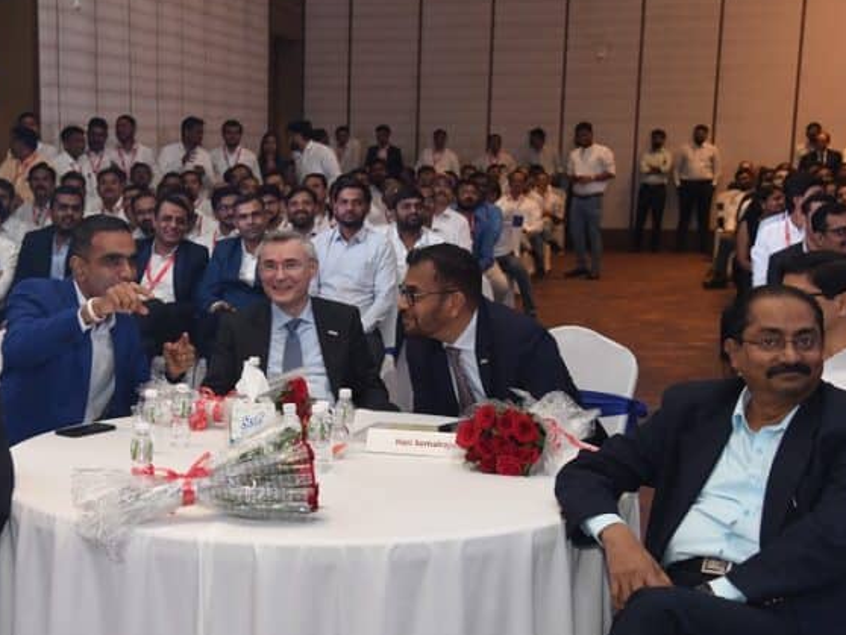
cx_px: 279
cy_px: 385
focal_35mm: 62
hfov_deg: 30.9
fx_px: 1516
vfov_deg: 23.6
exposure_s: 1/160
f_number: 4
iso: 2000
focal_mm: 40
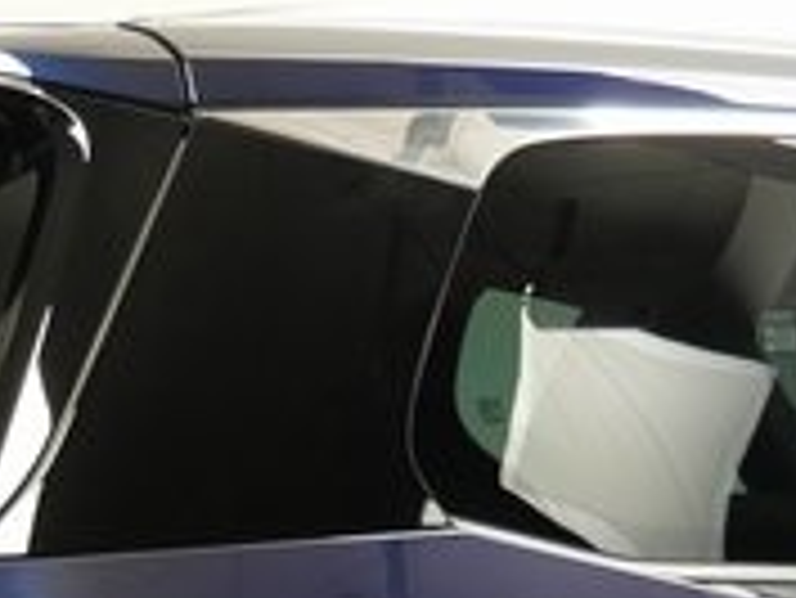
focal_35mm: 255
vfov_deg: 5.7
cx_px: 495
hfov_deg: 7.8
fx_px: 5868
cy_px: 1169
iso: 250
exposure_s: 1/200
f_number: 4.2
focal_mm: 22
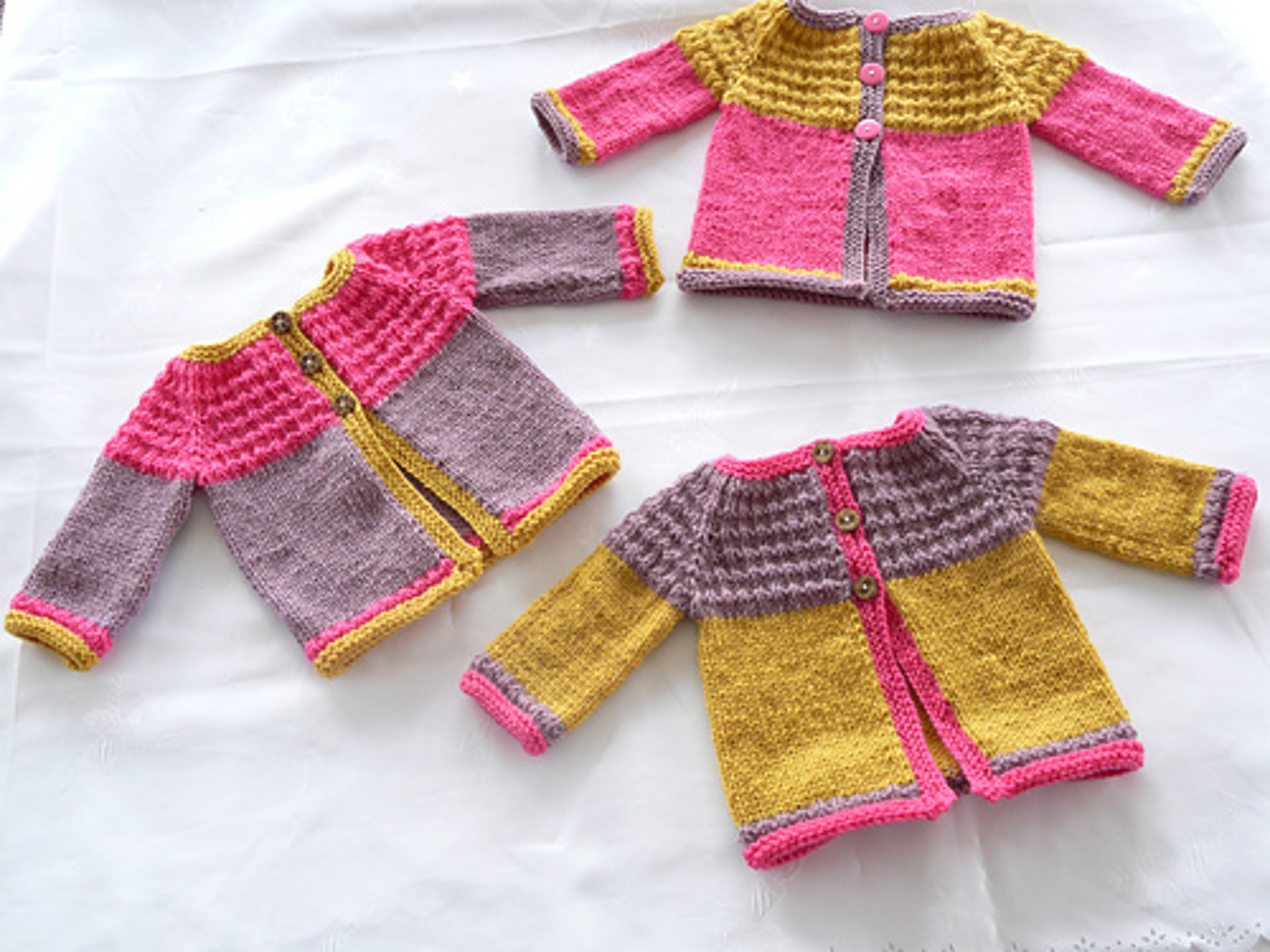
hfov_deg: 44.8
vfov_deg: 34.3
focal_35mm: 42
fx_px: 1541
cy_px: 476
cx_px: 635
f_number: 3.2
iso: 100
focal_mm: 6.8
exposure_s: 1/20
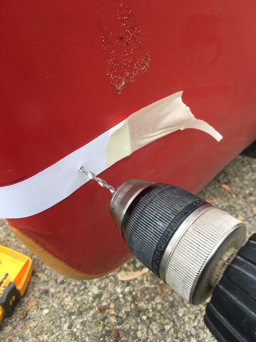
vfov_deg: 61.7
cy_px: 171
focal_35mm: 29
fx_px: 286
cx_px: 128
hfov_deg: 48.2
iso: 25
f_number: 2.2
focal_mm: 4.15
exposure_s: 1/120
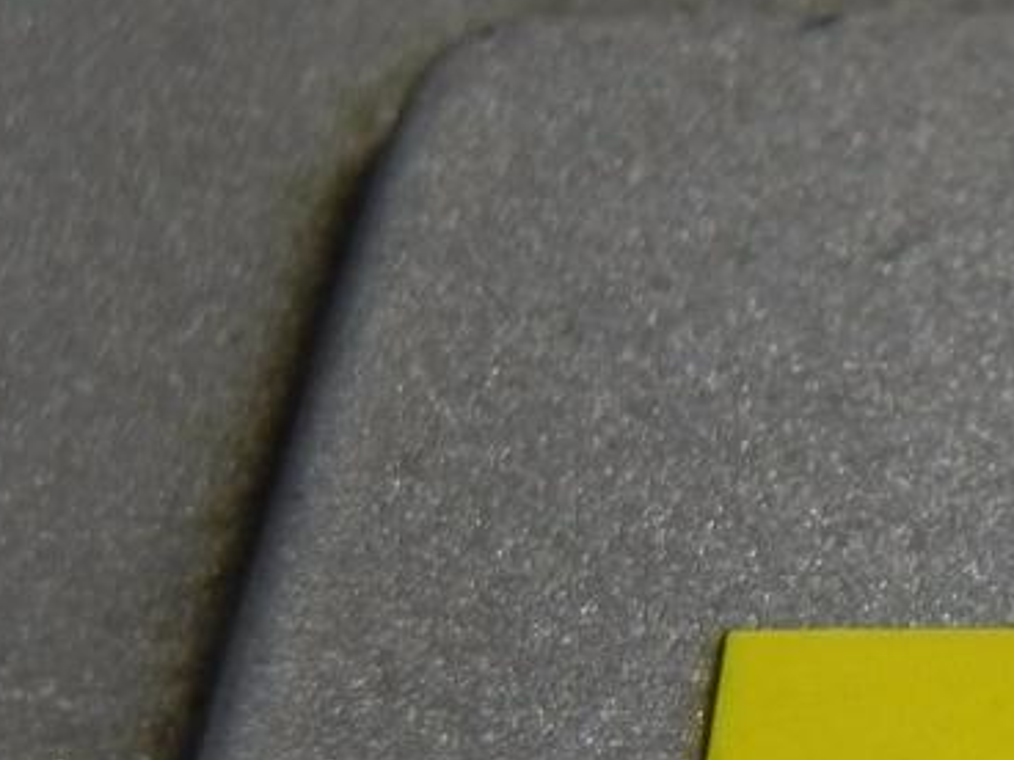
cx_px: 1989
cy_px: 991
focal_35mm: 113
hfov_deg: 14.6
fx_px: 3310
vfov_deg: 12.7
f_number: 2.8
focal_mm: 4.6
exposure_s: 1/61.7
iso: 160
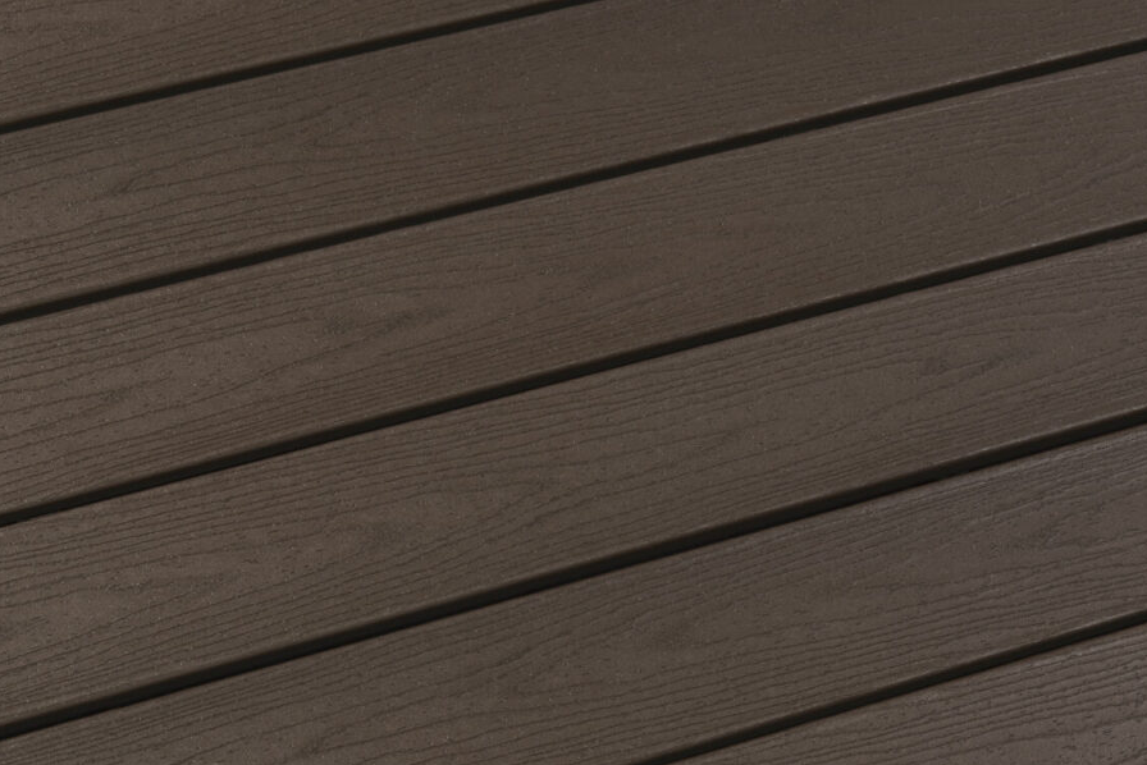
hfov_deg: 21.0
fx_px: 3059
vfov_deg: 14.2
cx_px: 252
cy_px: 502
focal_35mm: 96
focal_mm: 56
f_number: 13
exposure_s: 1/60
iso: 160
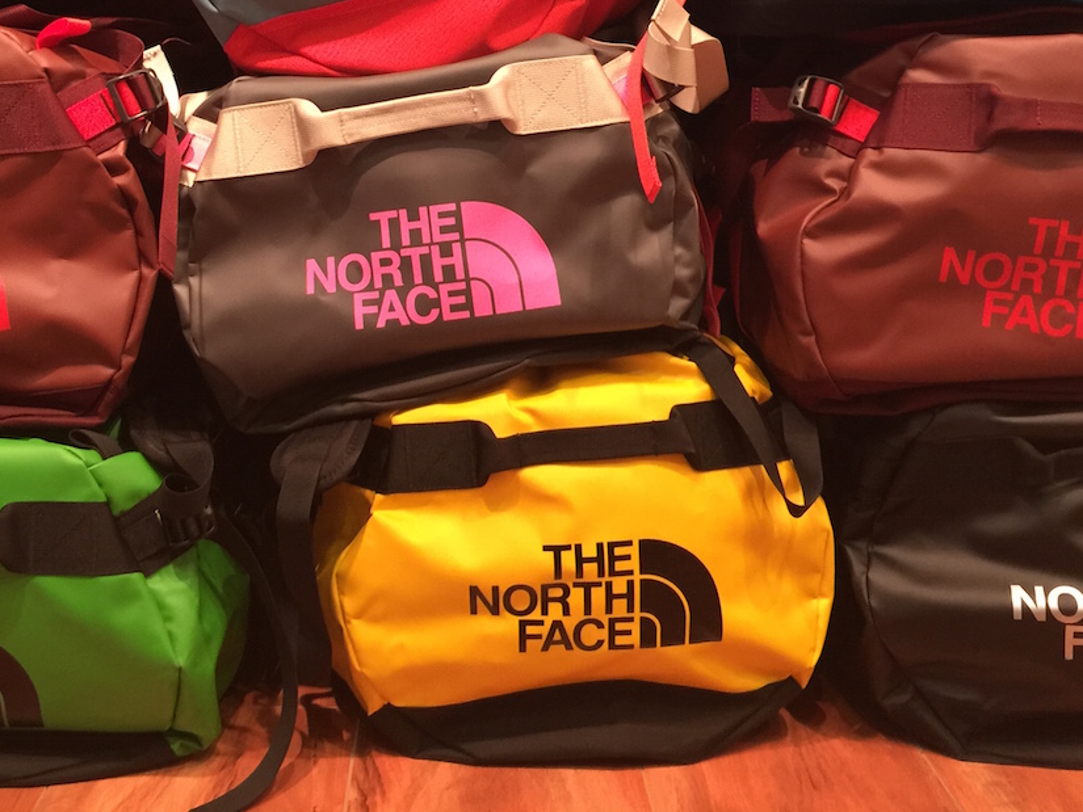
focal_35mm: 45
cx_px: 474
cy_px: 209
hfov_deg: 42.0
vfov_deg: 31.6
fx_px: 1408
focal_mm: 4.15
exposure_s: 1/10
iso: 100
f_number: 2.2
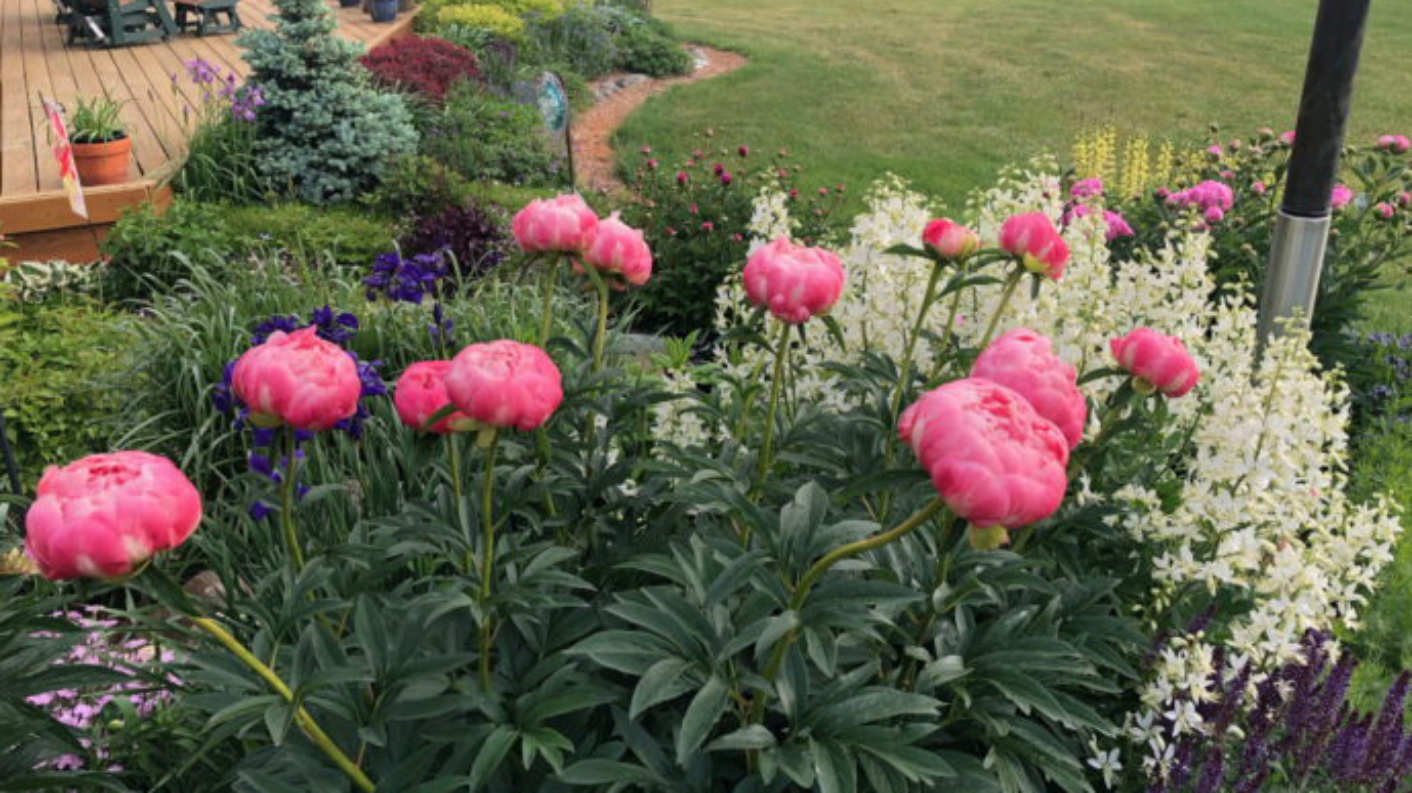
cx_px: 711
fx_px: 1160
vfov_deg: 37.6
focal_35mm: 31
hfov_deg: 62.6
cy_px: 312
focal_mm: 4
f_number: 1.8
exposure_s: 1/381
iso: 20
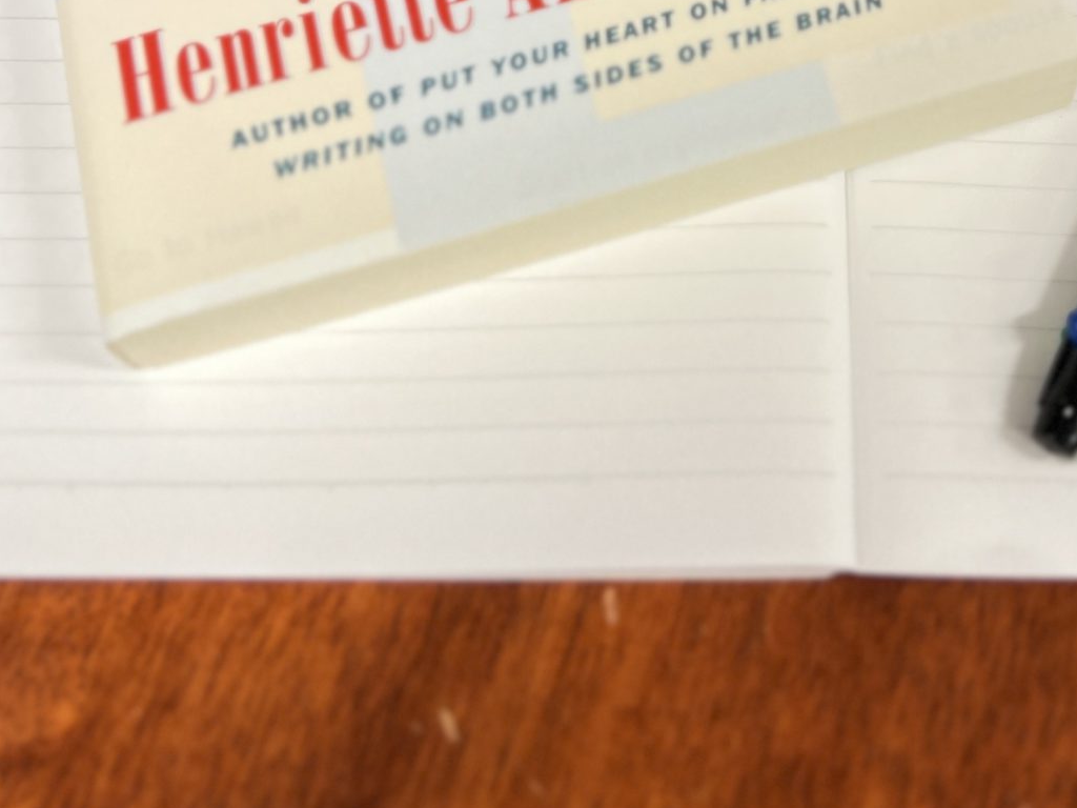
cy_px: -121
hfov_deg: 29.5
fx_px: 2022
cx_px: 756
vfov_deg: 21.2
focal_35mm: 65
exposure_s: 1/50
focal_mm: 5.7
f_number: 1.5
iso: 100
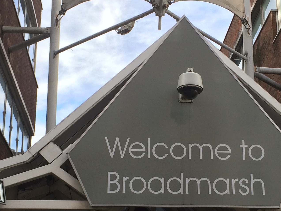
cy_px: 139
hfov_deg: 26.3
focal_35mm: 74
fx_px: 601
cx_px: 166
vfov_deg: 19.8
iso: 32
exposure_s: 1/707
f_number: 2.2
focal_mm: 4.15
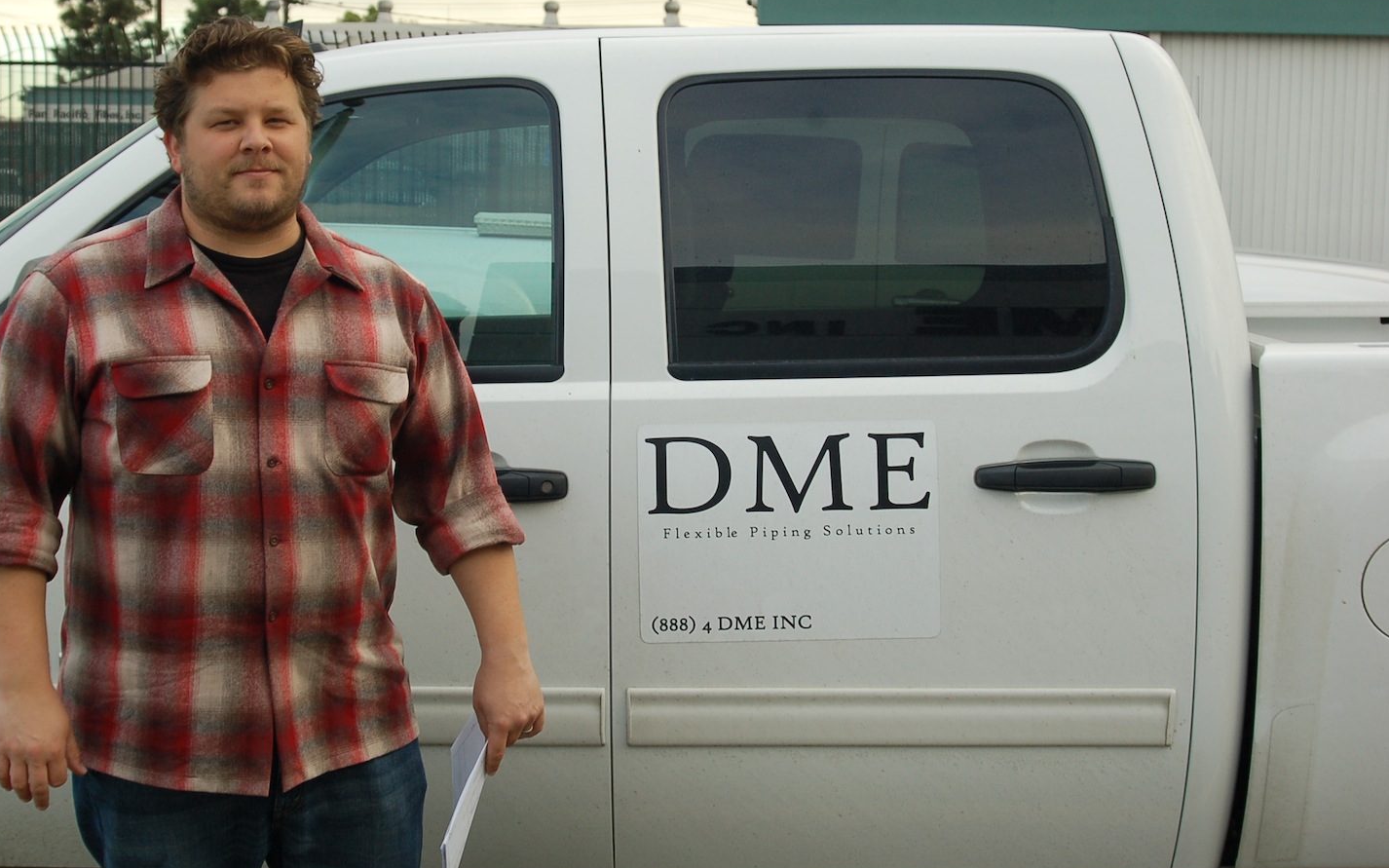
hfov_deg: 33.5
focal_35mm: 61
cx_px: 665
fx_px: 2309
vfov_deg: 21.3
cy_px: 426
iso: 220
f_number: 5.6
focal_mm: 38
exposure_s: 1/125
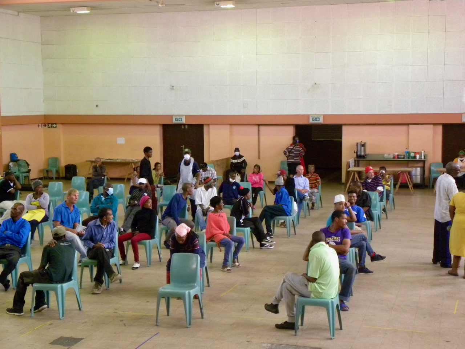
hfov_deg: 33.2
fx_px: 779
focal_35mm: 58
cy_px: 174
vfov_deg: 25.2
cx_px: 232
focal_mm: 10.3
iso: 400
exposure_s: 1/44
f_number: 3.5
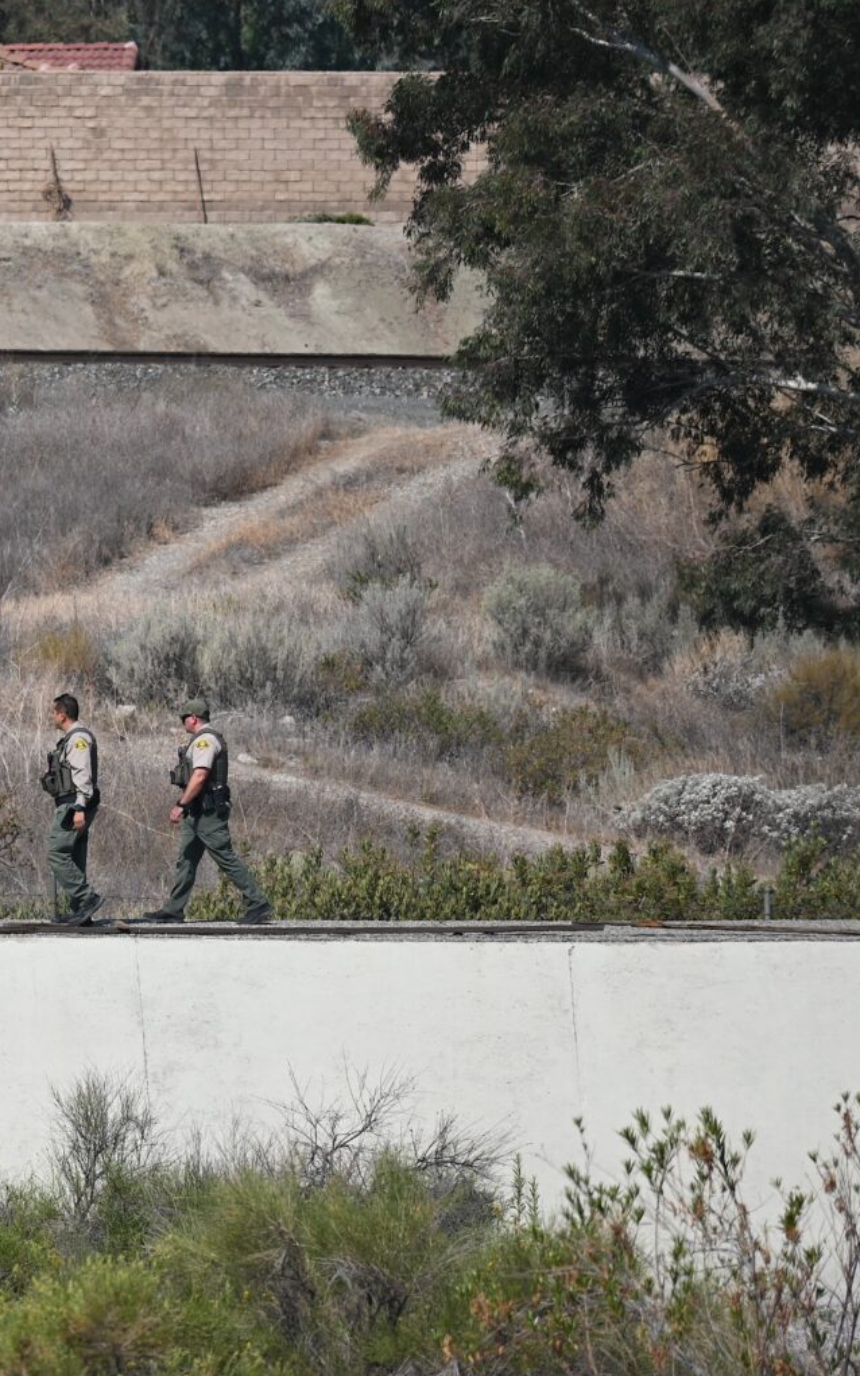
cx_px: -119
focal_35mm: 575
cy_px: 687
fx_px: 21566
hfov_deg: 2.3
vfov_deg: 3.7
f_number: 7.1
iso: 100
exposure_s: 1/800
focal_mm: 250
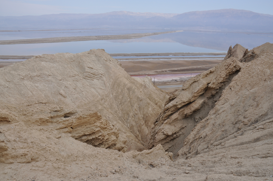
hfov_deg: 65.5
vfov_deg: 46.3
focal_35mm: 28
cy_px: 88
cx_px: 134
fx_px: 212
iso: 200
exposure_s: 1/250
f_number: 8
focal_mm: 18
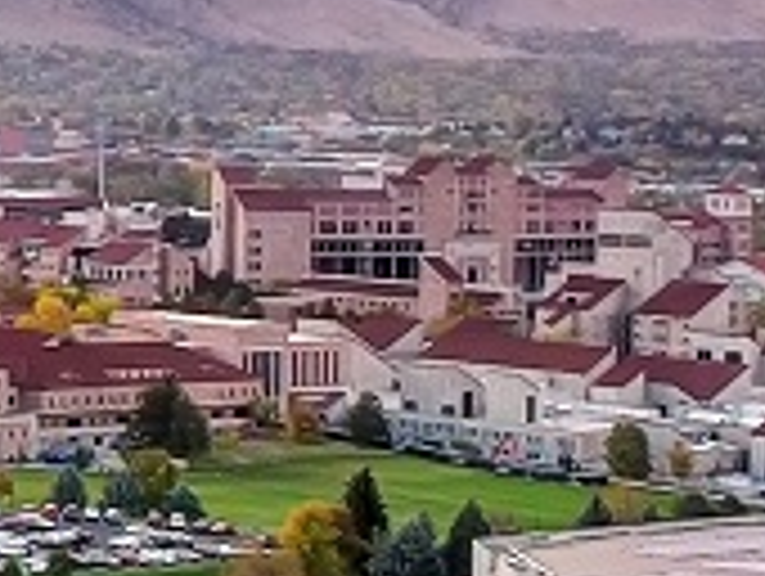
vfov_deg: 10.3
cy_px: -227
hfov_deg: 12.1
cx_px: -842
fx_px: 3120
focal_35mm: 141
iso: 100
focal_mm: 3.6
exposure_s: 1/45
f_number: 2.8
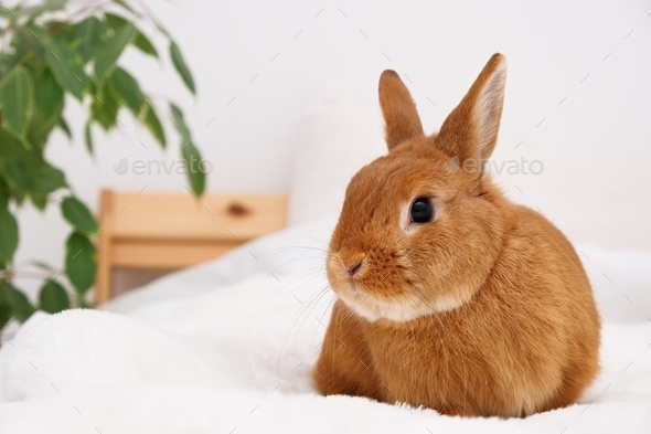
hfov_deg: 26.7
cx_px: 326
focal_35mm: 76
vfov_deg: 17.9
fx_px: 1374
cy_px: 217
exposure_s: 1/125
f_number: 6.4
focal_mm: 50.5
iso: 200
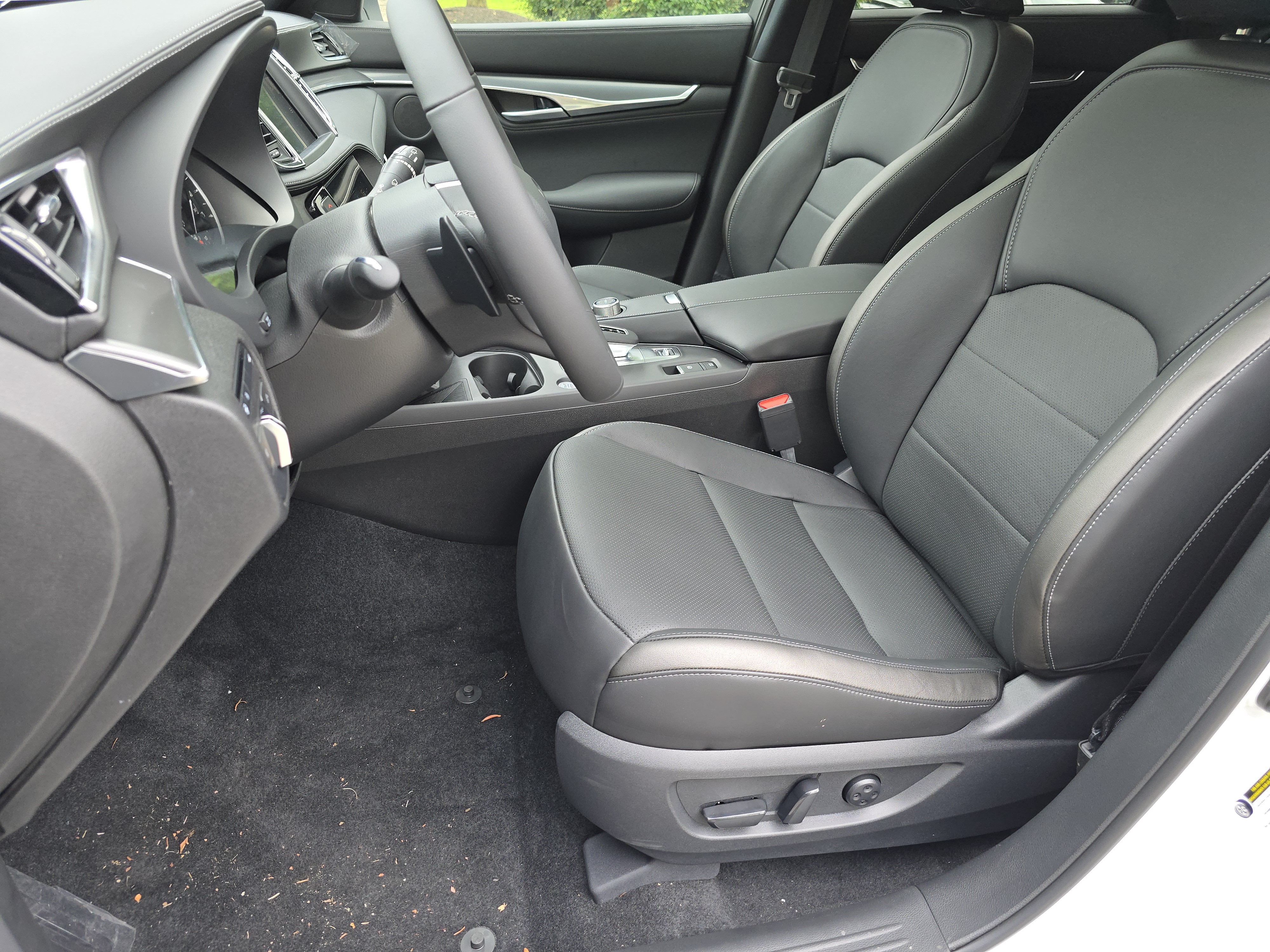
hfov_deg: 73.9
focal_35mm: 23
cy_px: 476
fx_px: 844
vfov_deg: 58.9
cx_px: 635
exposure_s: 1/180
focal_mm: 6.3
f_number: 1.7
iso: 64
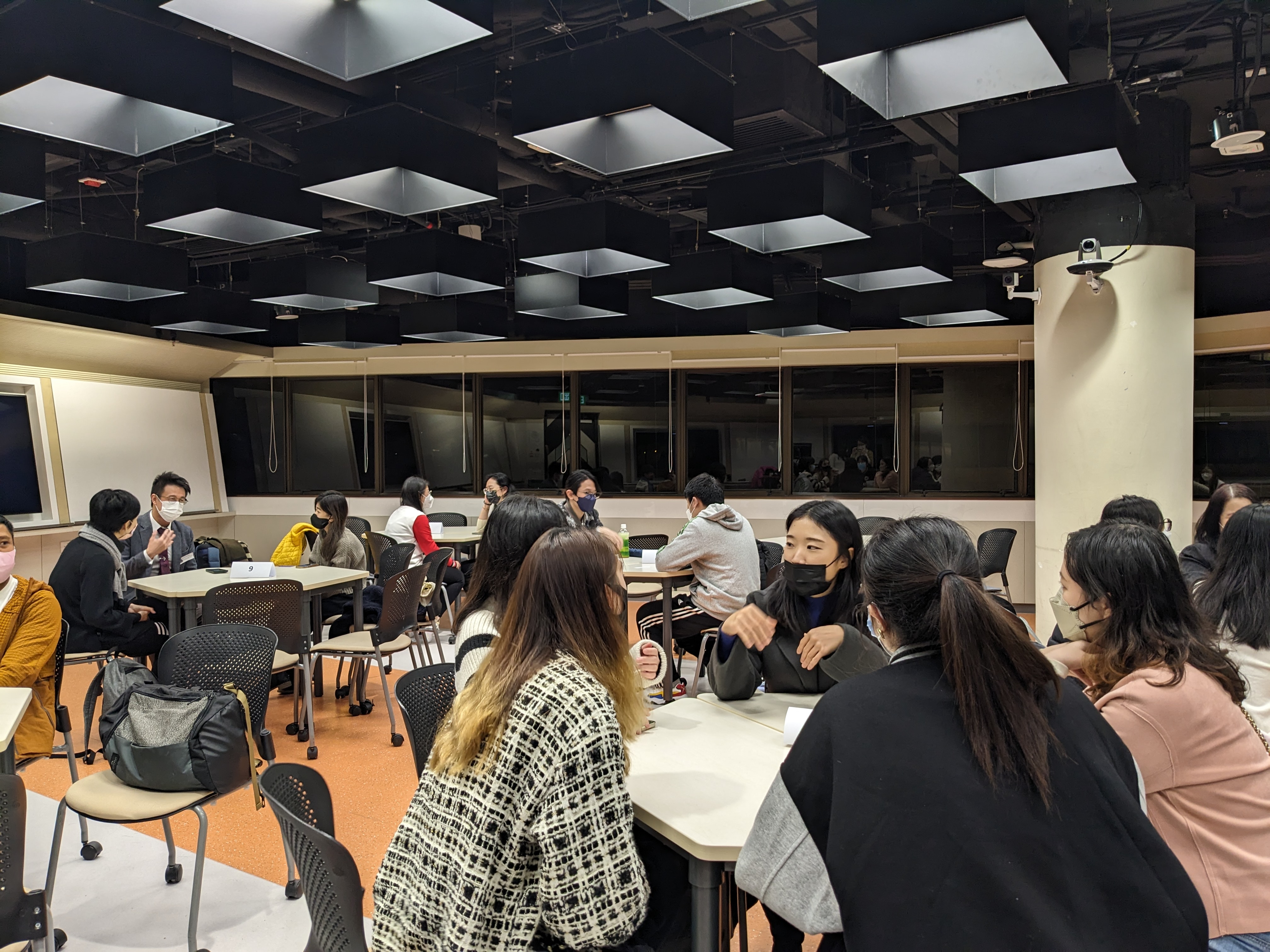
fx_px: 991
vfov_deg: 51.4
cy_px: 476
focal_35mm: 27
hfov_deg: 65.3
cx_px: 635
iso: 63
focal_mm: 4.38
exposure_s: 1/25
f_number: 1.73
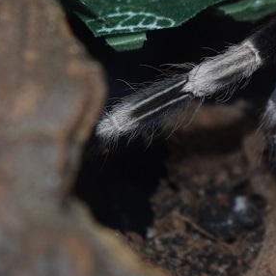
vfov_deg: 6.4
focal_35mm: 272
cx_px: 357
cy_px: 70
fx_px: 2450
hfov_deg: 6.4
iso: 560
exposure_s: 1/60
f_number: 5.6
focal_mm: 55
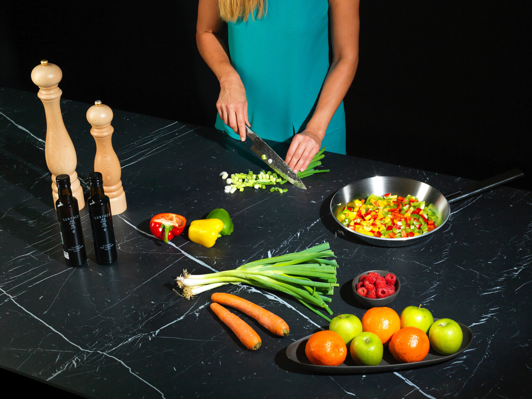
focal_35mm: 56
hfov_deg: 34.3
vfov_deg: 26.1
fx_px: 861
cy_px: 200
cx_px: 266
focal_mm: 80
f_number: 13
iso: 200
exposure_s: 1/125
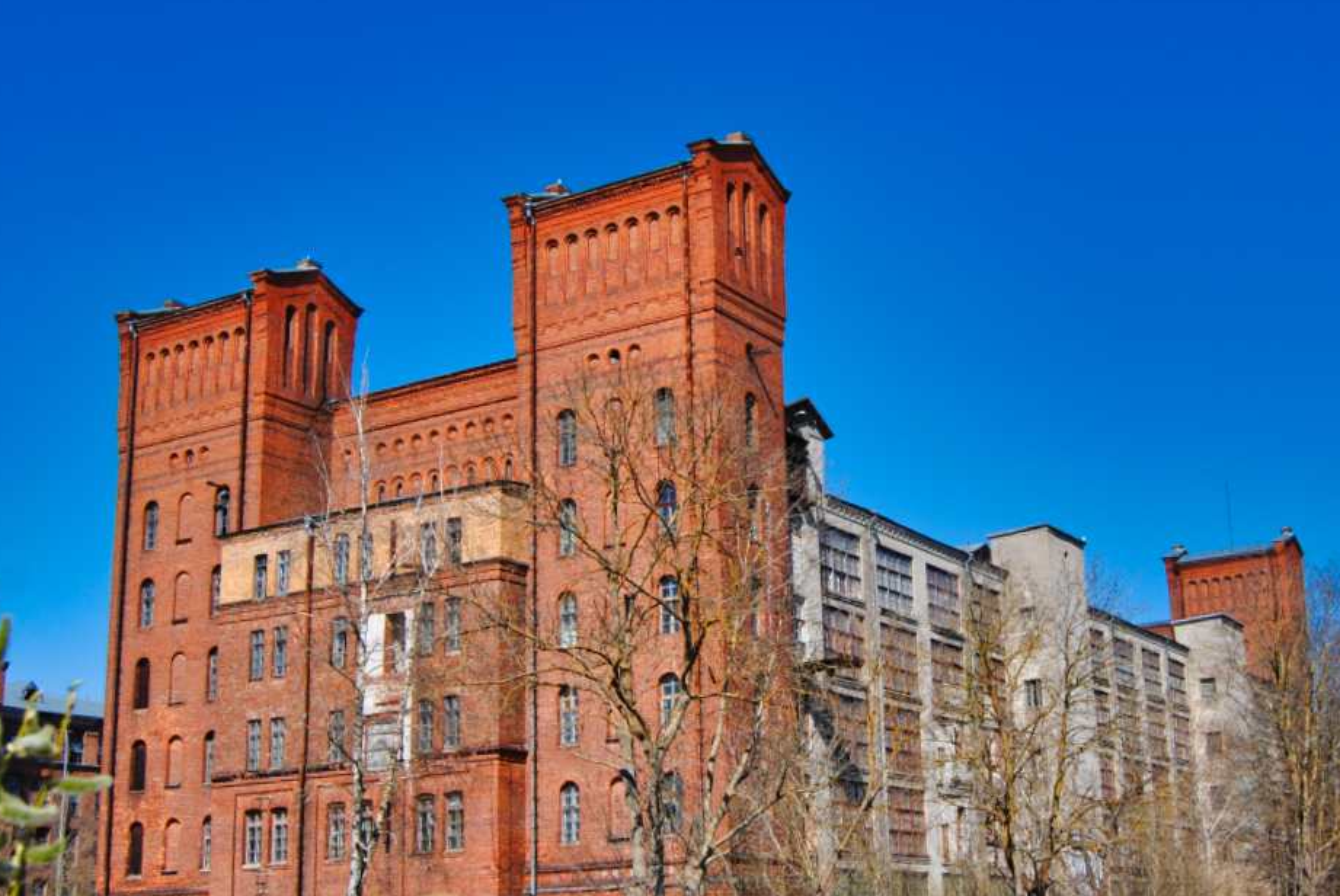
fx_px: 1602
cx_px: 781
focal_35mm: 43
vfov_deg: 31.2
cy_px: 505
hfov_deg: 45.2
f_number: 5.6
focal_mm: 22
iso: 100
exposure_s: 1/640
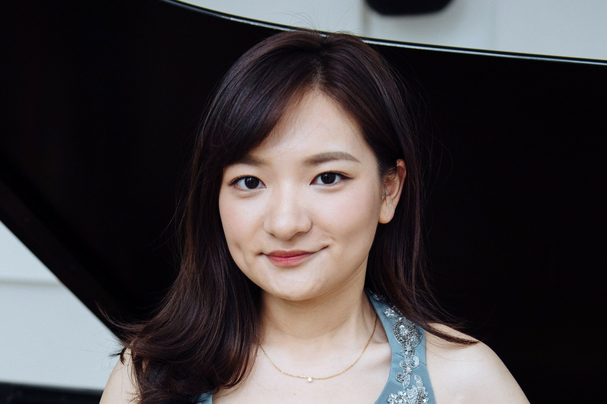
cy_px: 202
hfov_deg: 54.4
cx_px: 304
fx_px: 590
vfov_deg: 37.8
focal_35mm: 35
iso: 400
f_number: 3.2
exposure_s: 1/320
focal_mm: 35
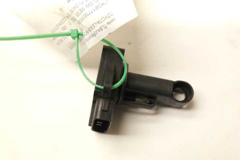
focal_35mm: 56
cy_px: 80
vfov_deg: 24.2
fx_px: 373
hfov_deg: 35.6
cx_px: 120
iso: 200
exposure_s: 1/125
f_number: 4.5
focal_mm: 37
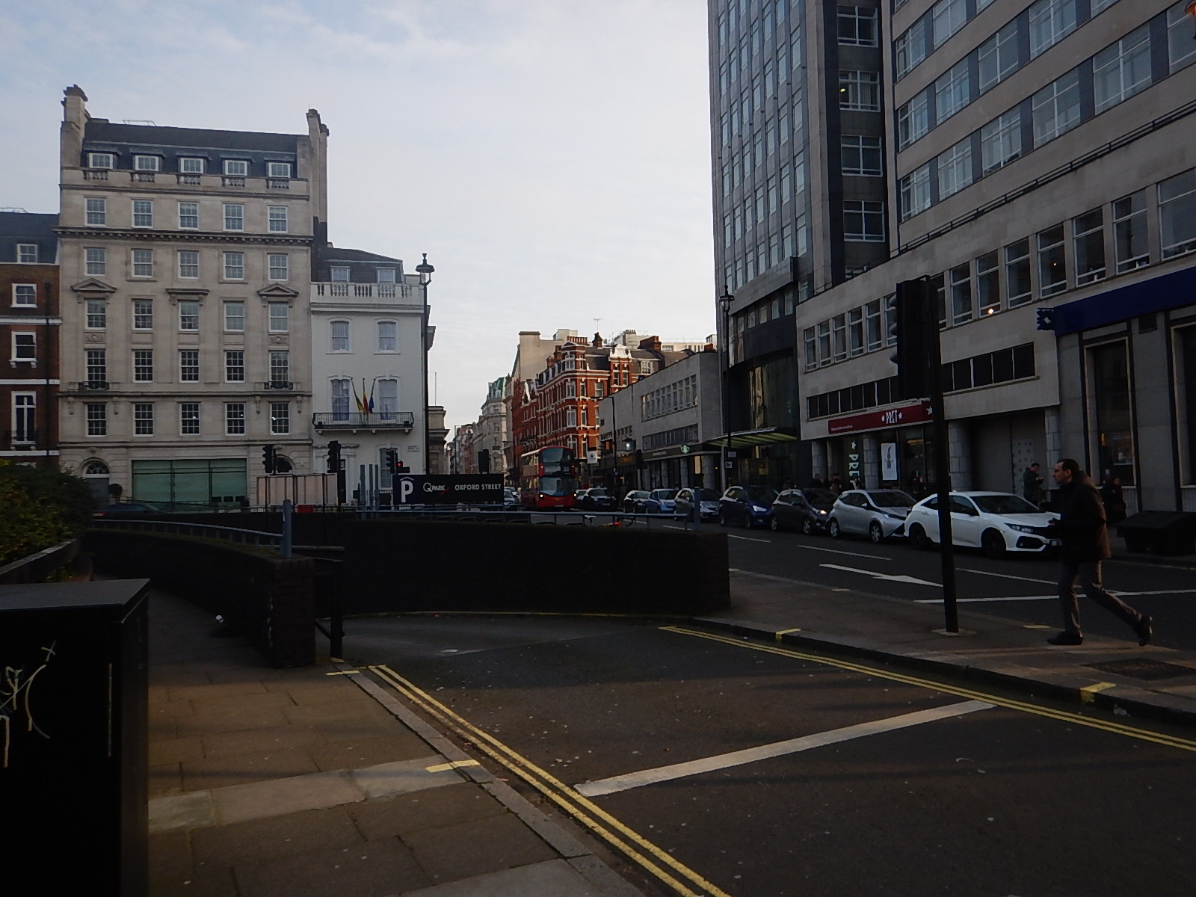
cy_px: 448
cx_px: 598
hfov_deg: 71.6
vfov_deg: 56.8
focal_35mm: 24
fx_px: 829
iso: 125
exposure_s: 1/800
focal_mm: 4.3
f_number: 2.8
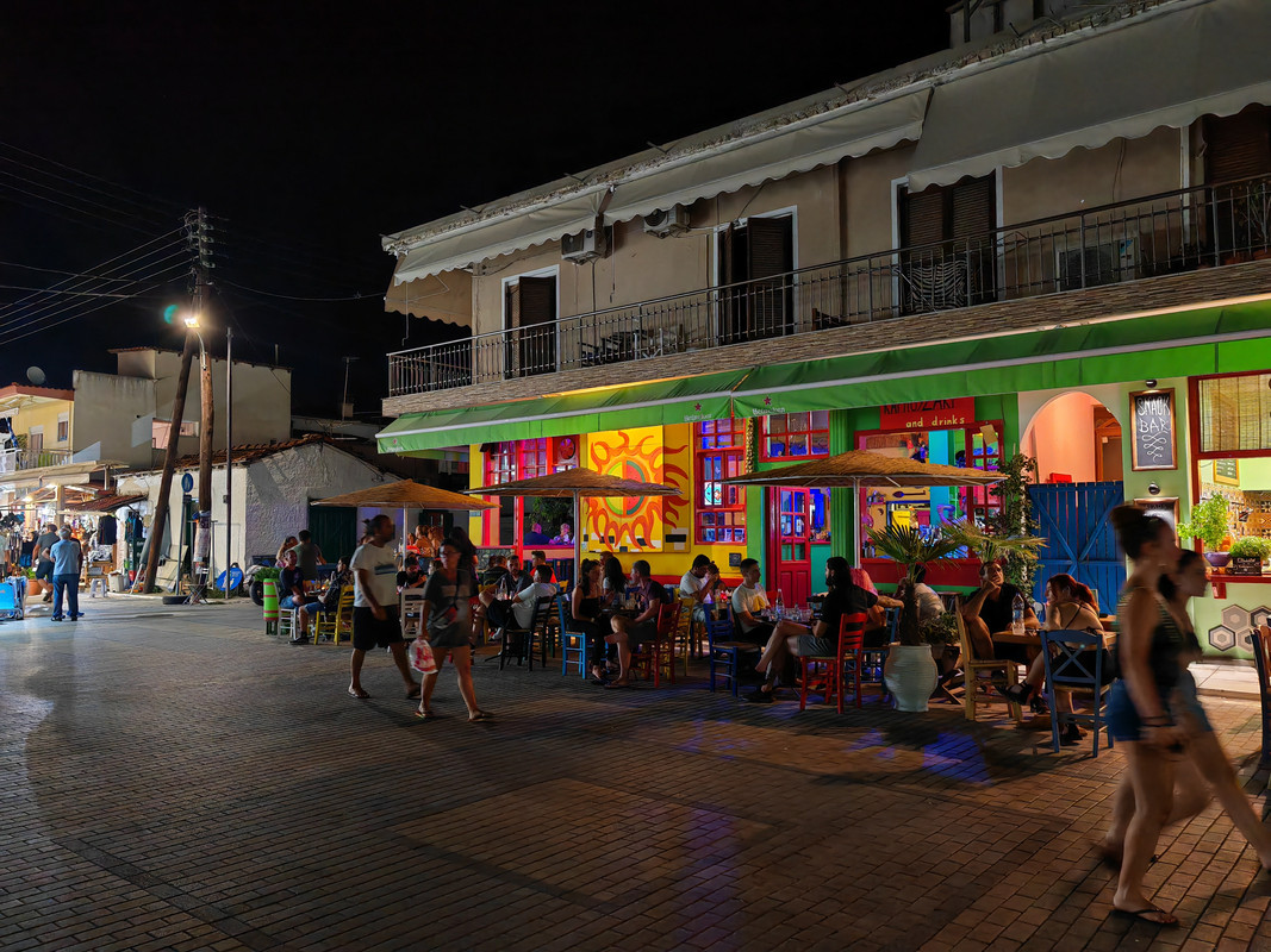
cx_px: 636
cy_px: 476
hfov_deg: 65.3
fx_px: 991
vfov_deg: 51.3
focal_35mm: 27
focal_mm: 7.62
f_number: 1.6
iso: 640
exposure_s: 1/33
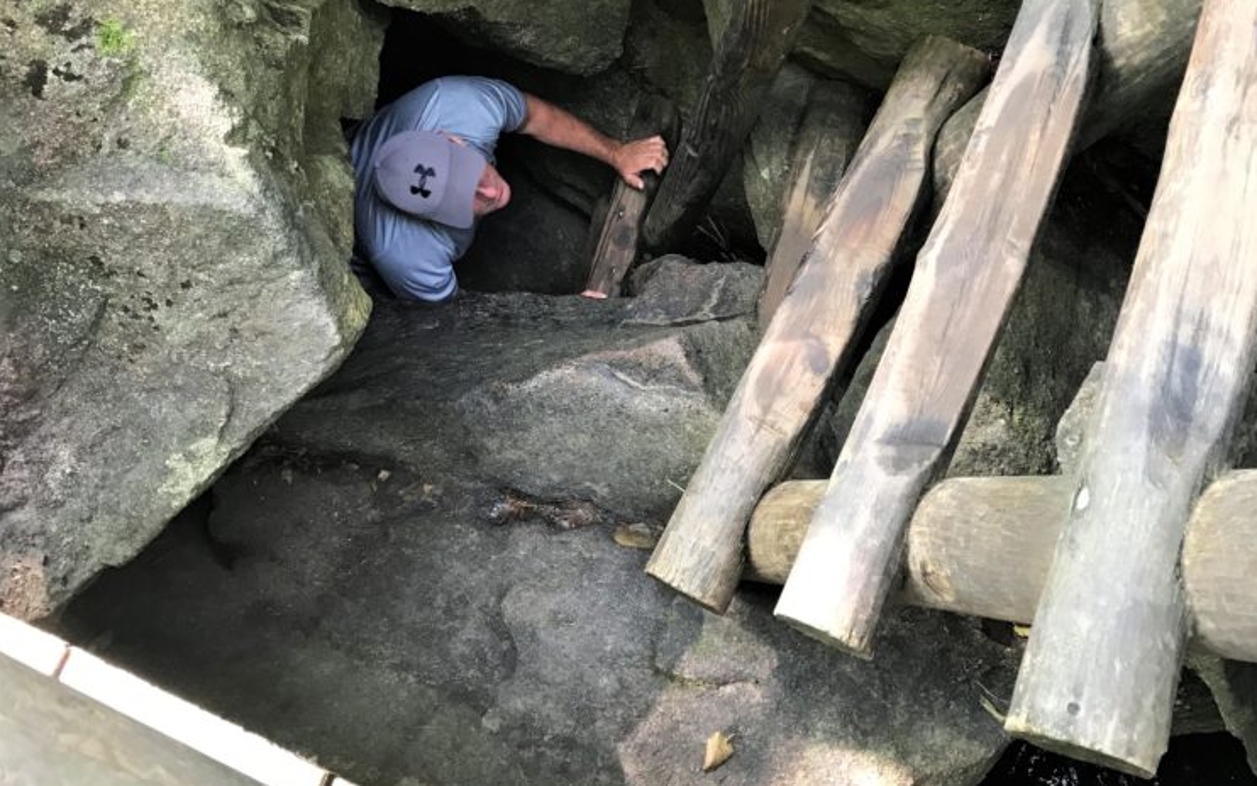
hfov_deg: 49.3
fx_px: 1371
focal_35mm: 40
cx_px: 634
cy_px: 298
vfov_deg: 31.9
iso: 40
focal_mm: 3.99
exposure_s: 1/24
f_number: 1.8
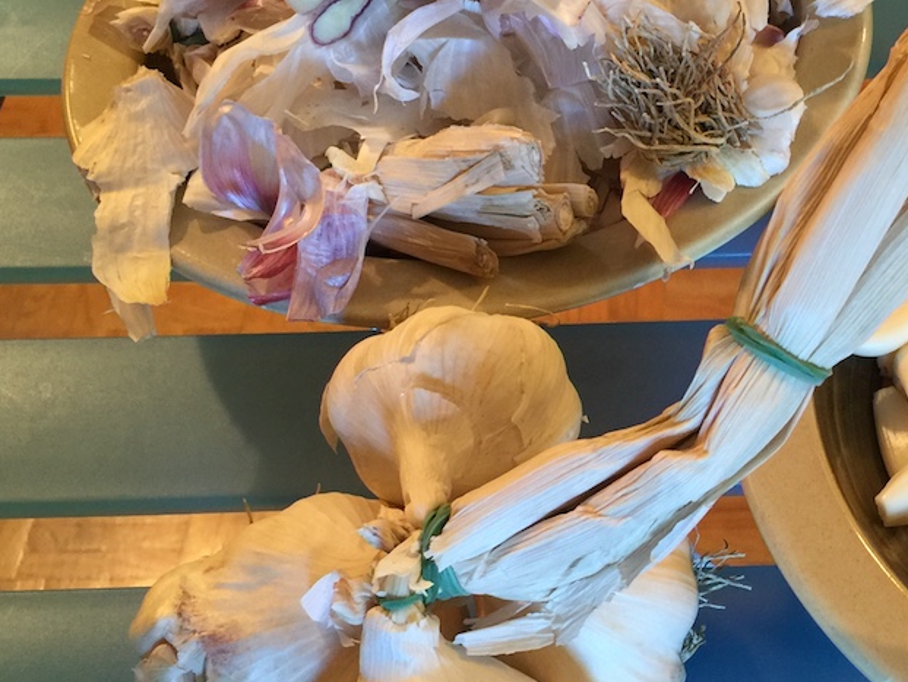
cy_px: 331
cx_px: 782
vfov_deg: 26.1
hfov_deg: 32.9
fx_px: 1469
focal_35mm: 56
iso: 80
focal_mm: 4.15
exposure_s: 1/17
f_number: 2.2
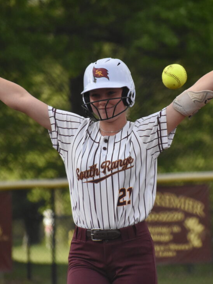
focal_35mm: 478
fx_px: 3919
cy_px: 142
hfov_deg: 3.1
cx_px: 127
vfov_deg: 4.1
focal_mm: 220
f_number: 5.6
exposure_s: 1/4000
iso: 2800
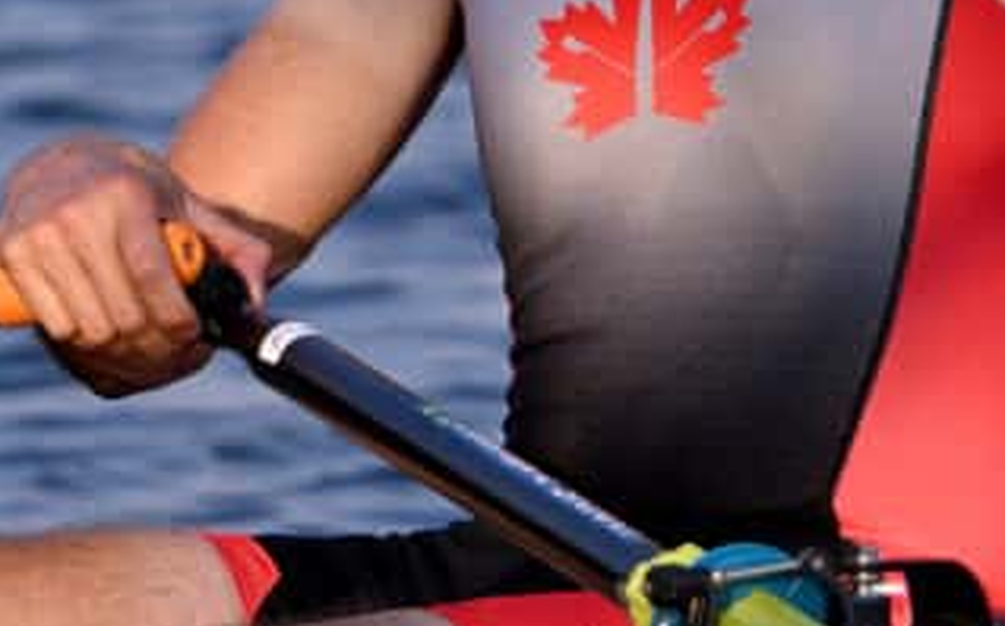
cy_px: -212
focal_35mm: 1194
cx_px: 980
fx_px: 32668
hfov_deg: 1.8
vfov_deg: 1.1
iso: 500
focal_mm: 310
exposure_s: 1/1000
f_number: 7.1
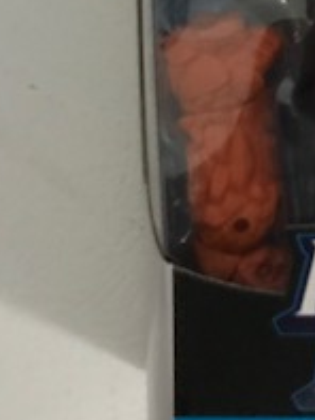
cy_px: -92
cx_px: 443
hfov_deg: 15.3
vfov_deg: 20.1
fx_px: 1103
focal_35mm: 91
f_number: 1.8
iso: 80
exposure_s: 1/5
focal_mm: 3.99
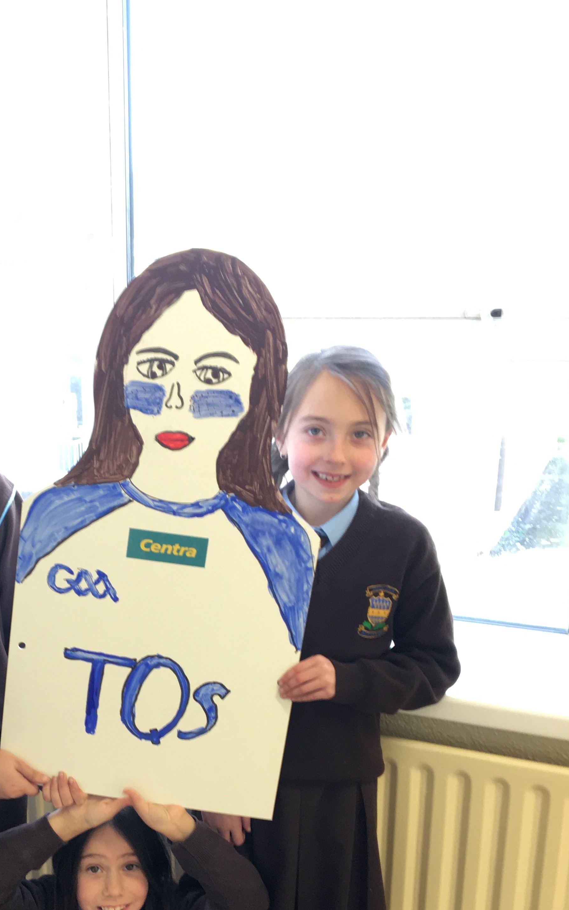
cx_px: 105
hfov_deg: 29.1
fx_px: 1067
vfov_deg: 45.3
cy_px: 632
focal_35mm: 43
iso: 80
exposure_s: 1/33
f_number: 2.2
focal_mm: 4.15
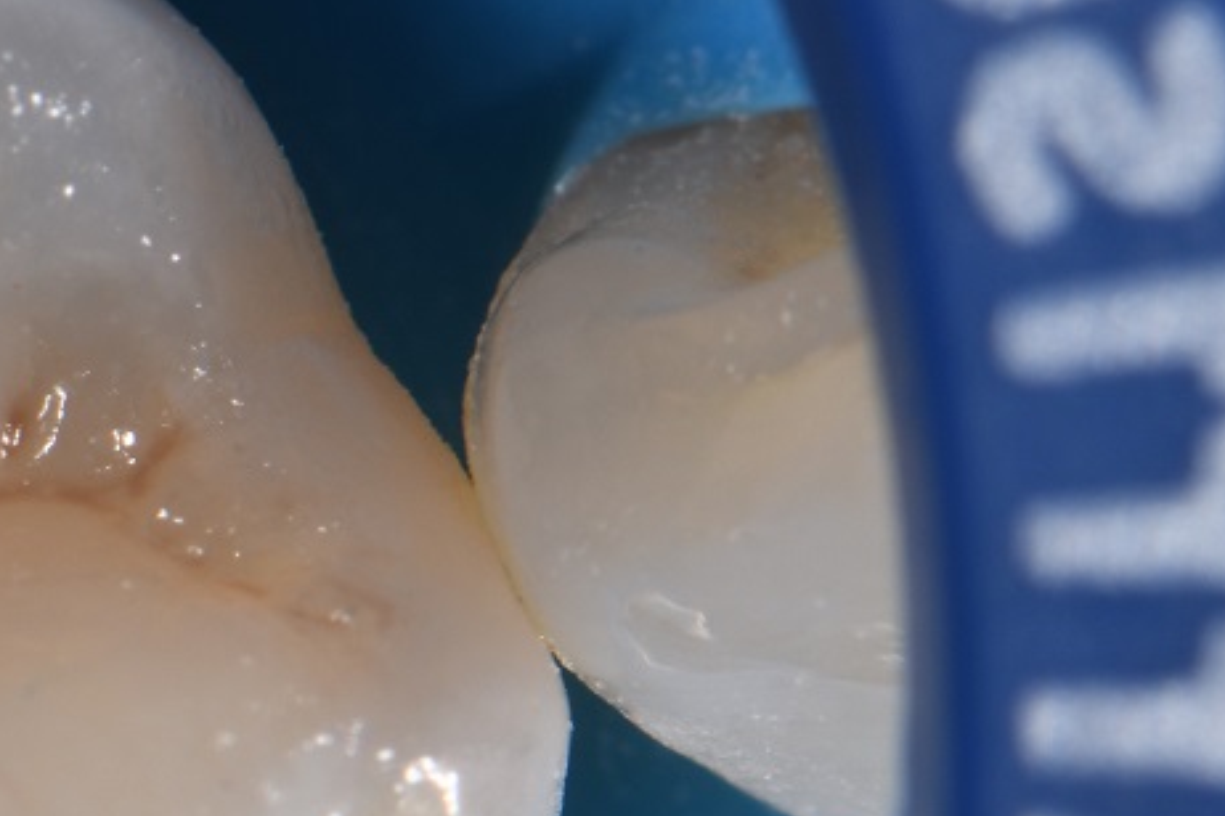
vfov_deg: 3.0
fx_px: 15618
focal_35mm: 459
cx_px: -485
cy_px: 593
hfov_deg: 4.5
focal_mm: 105
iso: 200
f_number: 32
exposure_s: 1/200
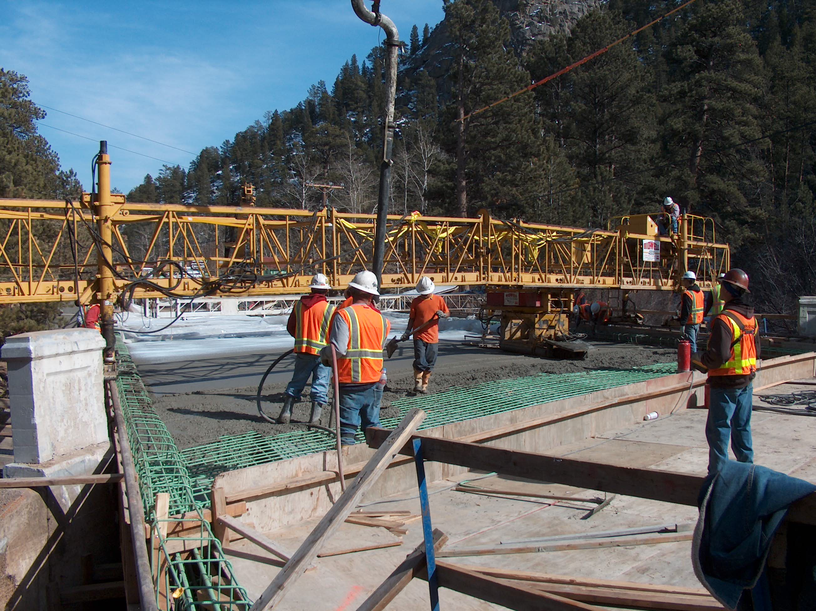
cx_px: 408
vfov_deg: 38.6
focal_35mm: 37
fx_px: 872
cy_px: 306
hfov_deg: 50.2
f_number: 6.7
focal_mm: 7.6
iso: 100
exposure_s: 1/272
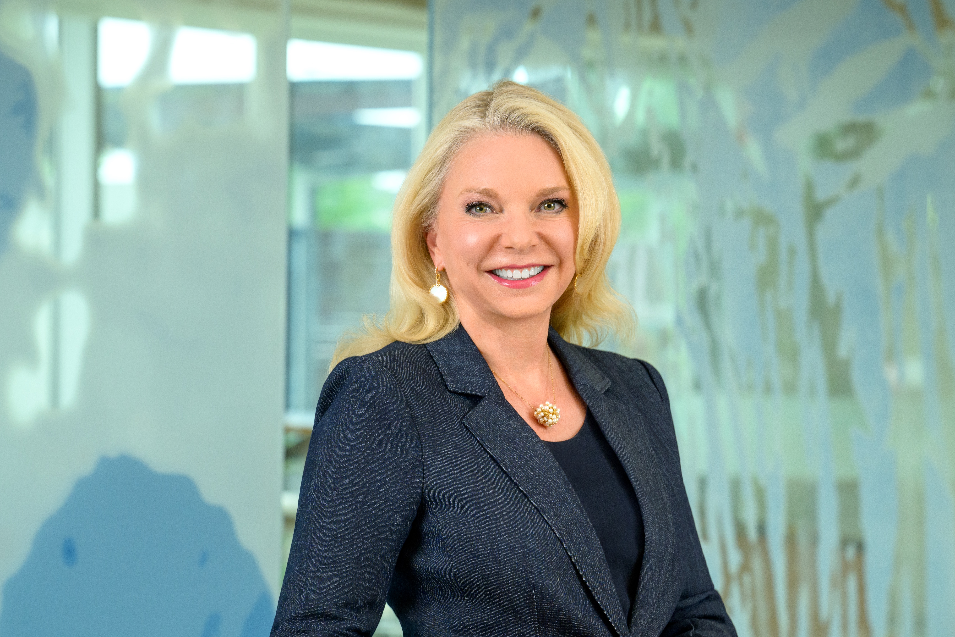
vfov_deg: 9.5
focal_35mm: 144
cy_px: 420
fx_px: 3820
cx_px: 459
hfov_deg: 14.3
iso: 800
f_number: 5.6
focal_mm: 103
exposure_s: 1/125
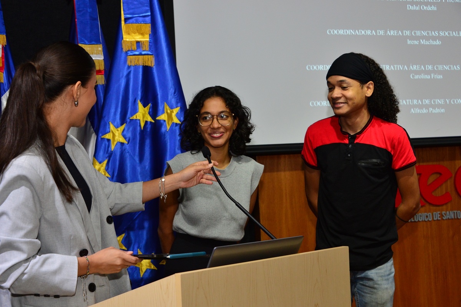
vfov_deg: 21.9
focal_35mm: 62
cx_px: 230
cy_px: 154
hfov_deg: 32.4
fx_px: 794
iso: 2200
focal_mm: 62
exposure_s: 1/125
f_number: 6.3
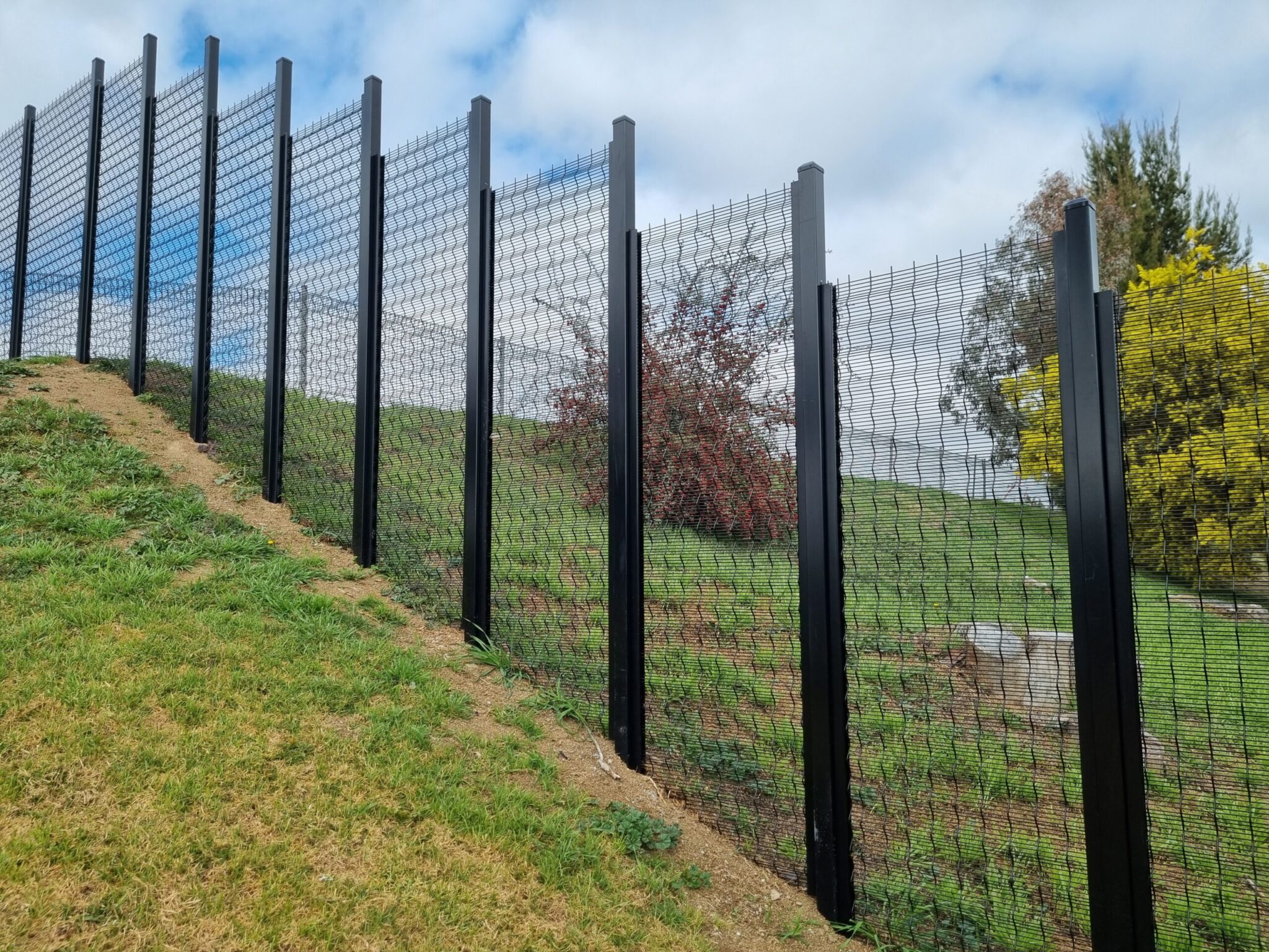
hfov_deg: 67.3
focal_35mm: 26
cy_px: 476
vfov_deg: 53.1
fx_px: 953
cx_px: 634
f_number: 1.8
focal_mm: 5.4
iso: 50
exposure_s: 1/2232
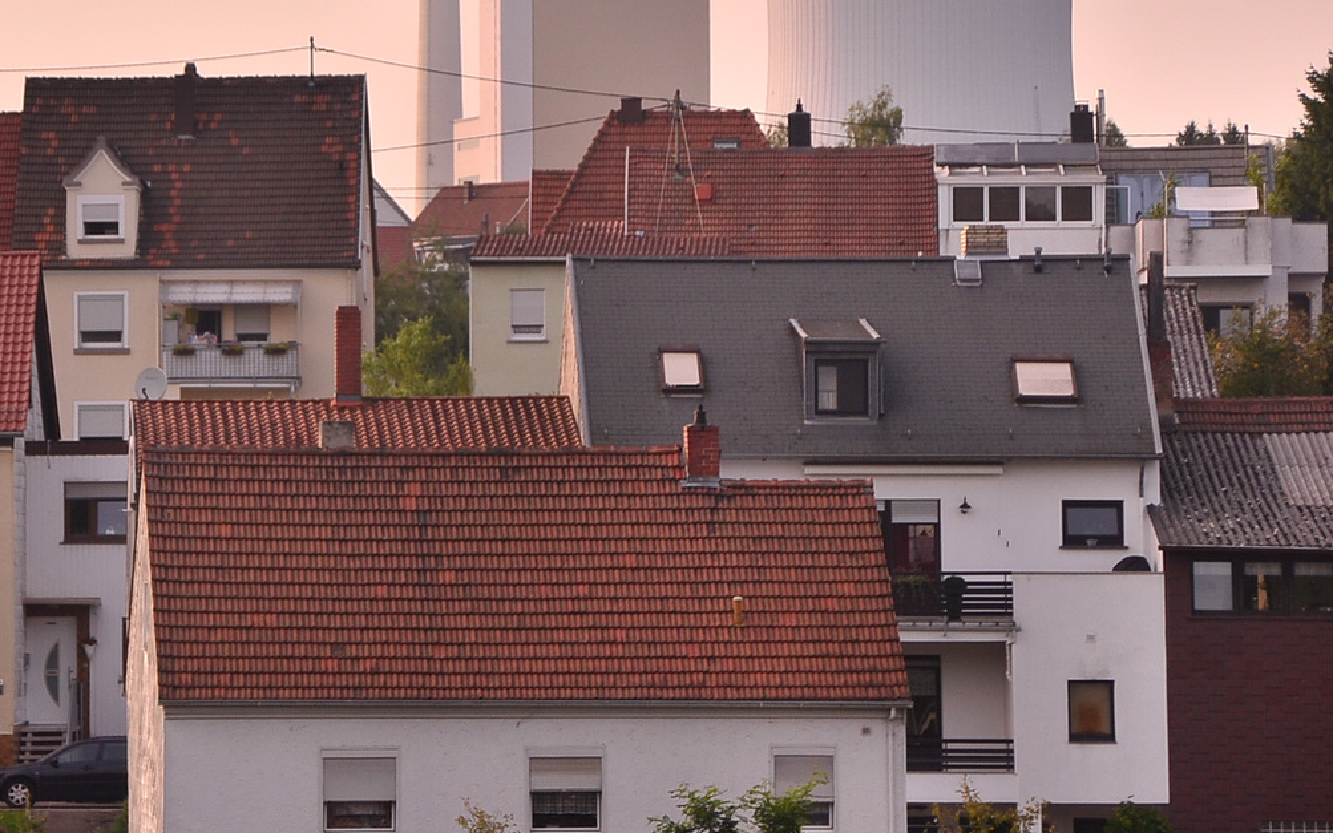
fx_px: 8792
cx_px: 339
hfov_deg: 8.7
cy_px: 162
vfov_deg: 5.4
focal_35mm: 242
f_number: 5.6
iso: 200
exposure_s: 1/400
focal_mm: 98
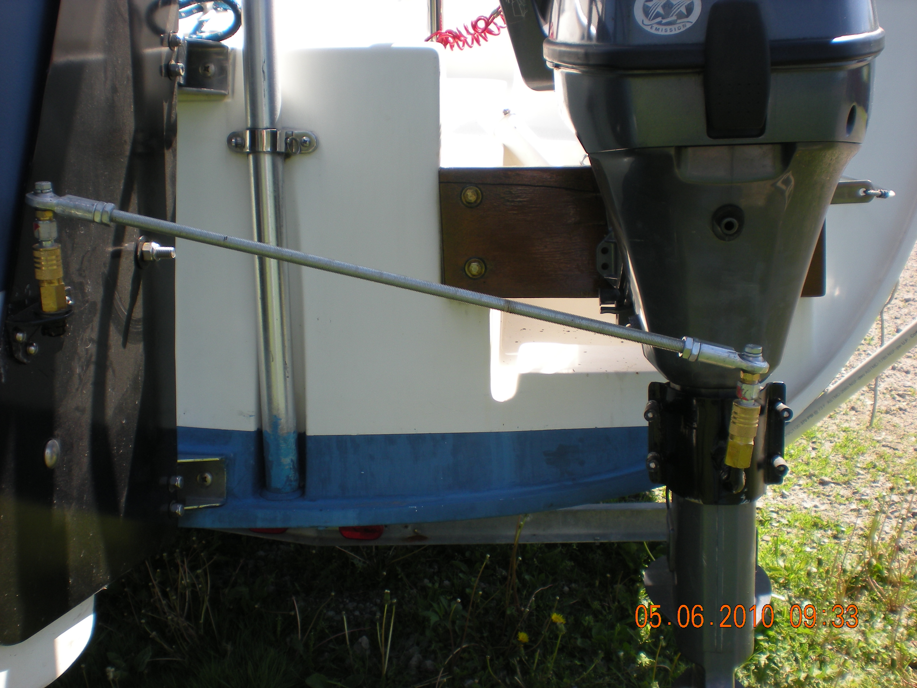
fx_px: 1007
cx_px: 458
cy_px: 344
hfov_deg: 49.0
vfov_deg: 37.7
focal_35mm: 38
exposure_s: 1/161
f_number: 4.6
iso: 64
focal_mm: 6.3
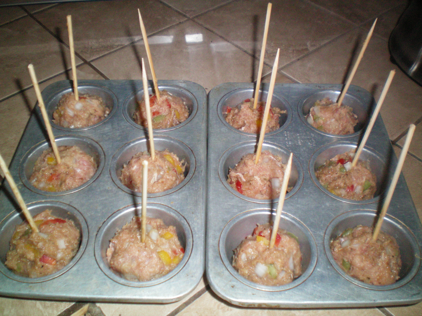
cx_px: 211
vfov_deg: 37.7
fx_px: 463
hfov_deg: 49.0
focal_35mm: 38
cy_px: 158
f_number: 3.1
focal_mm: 6.3
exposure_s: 1/60
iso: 200
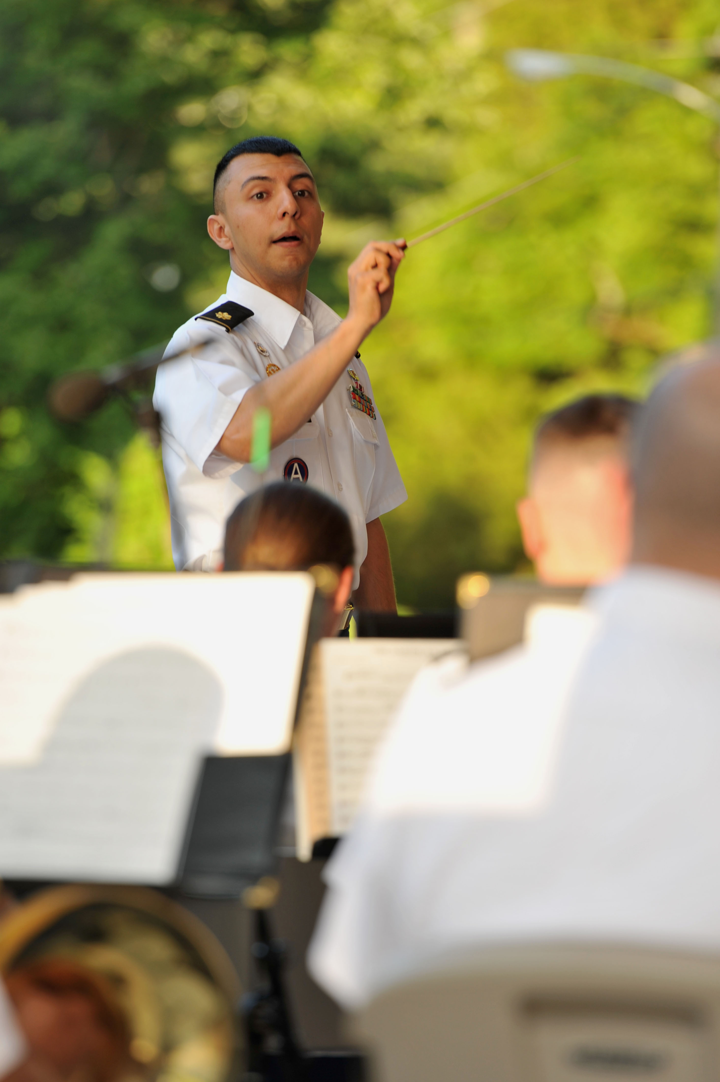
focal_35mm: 195
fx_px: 5857
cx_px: 360
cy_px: 541
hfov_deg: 7.0
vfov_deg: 10.6
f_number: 3.3
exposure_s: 1/250
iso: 200
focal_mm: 195
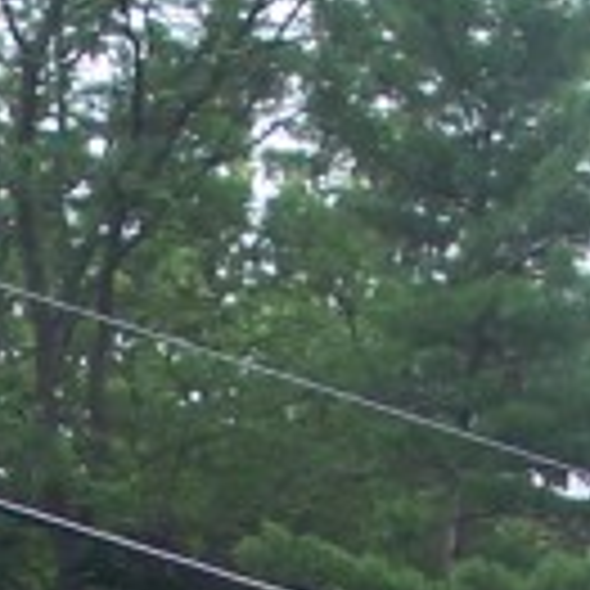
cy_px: 1691
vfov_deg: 6.2
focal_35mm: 262
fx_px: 5052
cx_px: -122
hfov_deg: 6.6
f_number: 3.9
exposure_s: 1/80
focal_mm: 6.3
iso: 64
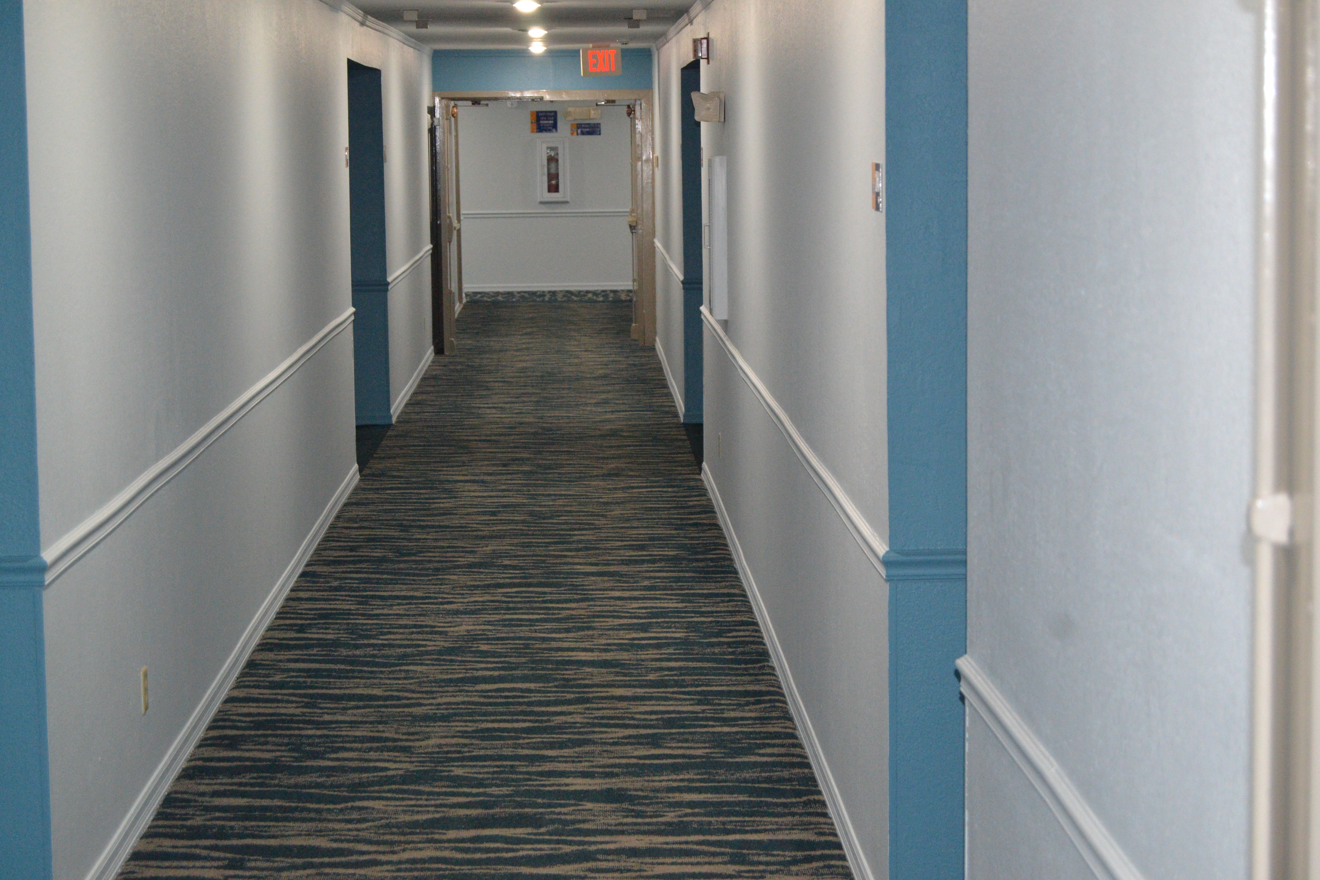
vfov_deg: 16.6
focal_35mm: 82
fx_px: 3025
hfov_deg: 24.6
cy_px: 440
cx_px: 660
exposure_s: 1/60
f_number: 5.6
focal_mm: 55
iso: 2800
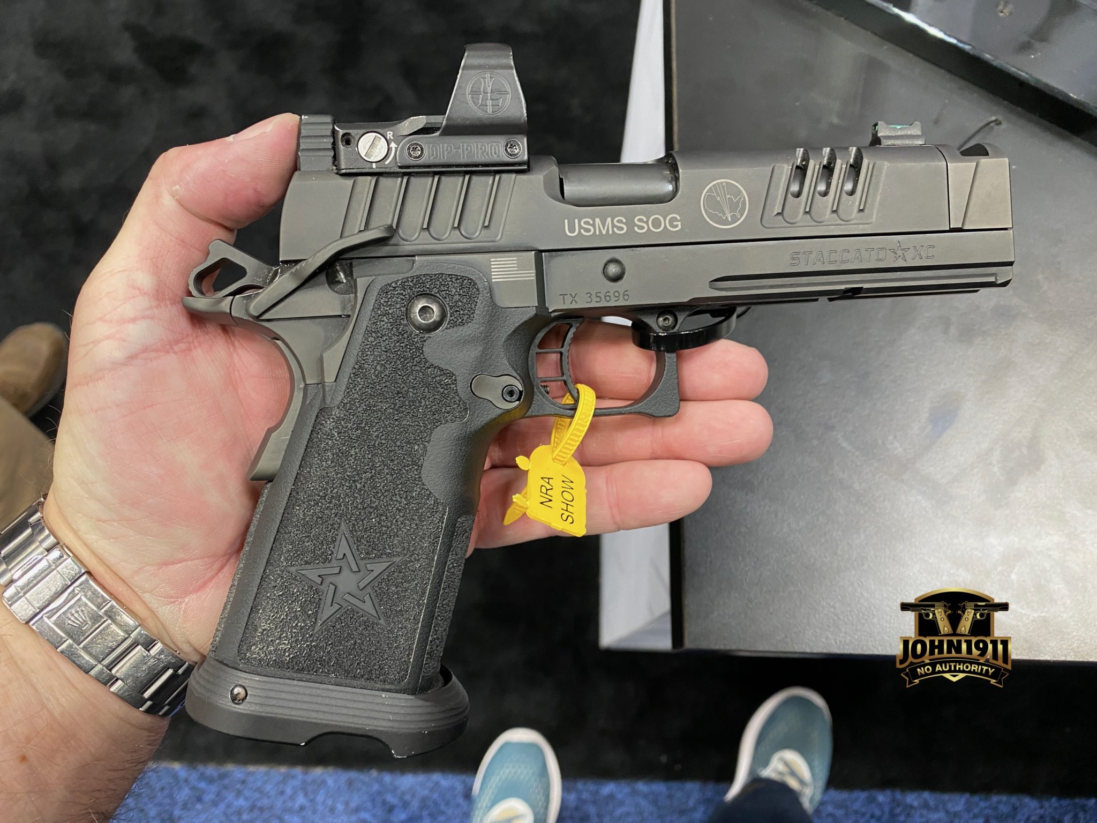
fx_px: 824
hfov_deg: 67.3
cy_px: 412
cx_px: 548
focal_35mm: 26
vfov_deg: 53.1
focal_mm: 4.25
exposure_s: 1/60
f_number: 1.8
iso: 160
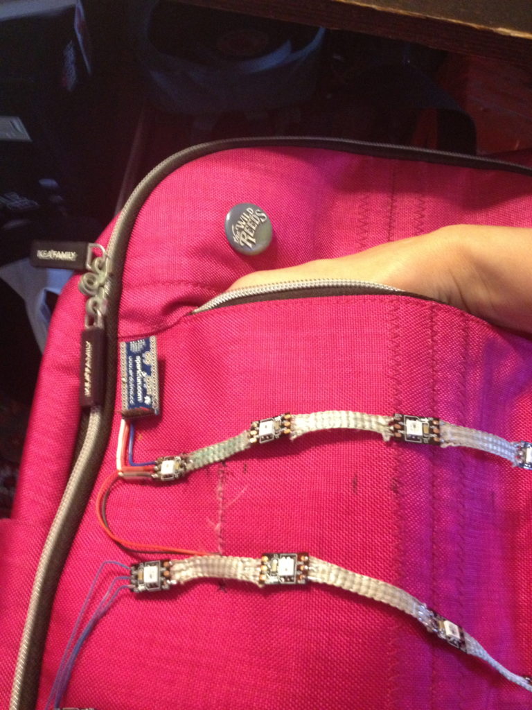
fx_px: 717
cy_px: 355
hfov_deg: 40.7
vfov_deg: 52.6
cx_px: 266
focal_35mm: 35
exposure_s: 1/15
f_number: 2.4
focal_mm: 4.28
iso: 400
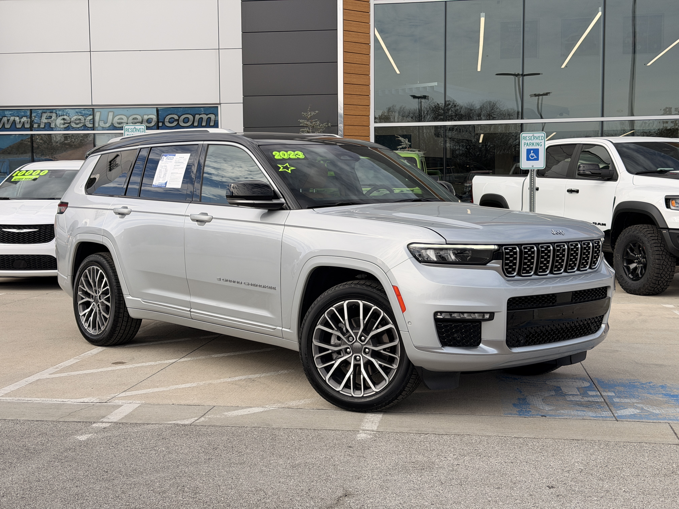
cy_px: 254
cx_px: 340
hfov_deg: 39.7
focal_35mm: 48
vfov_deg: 30.3
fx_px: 942
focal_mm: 6.76
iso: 64
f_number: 1.78
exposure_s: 1/3704
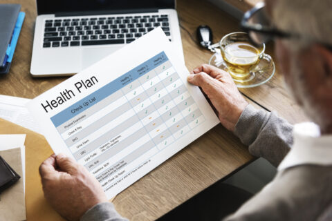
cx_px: 166
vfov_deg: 18.2
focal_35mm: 75
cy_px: 110
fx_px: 692
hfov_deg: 27.0
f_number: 4
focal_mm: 75
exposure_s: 1/80
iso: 200
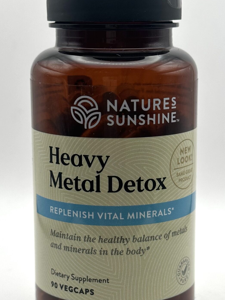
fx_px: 763
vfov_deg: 22.3
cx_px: 121
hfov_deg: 16.8
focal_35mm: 88
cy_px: 159
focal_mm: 6.86
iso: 64
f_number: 1.78
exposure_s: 1/339
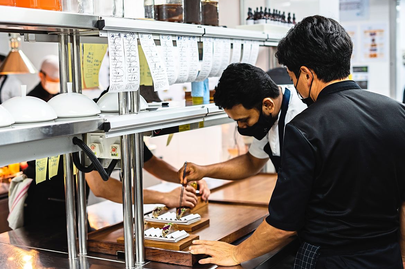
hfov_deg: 37.5
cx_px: 204
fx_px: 596
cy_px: 133
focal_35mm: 53
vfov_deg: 25.5
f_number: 2.5
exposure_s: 1/100
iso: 500
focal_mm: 50
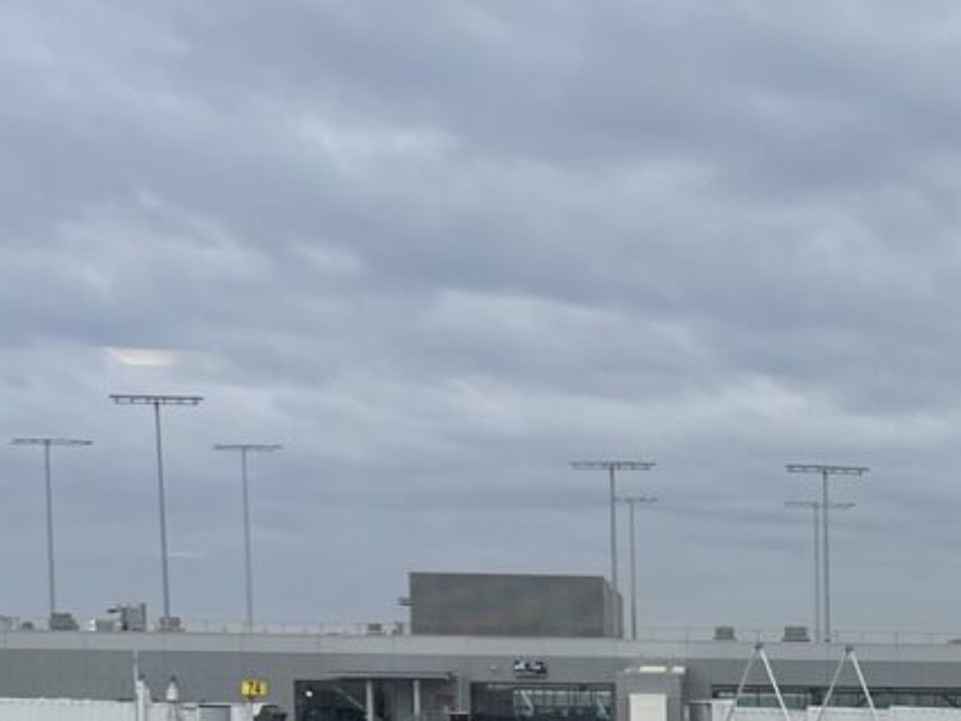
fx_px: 2610
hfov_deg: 19.2
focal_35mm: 94
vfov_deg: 14.9
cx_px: 1273
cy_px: 976
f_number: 1.6
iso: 32
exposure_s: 1/690
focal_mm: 4.2
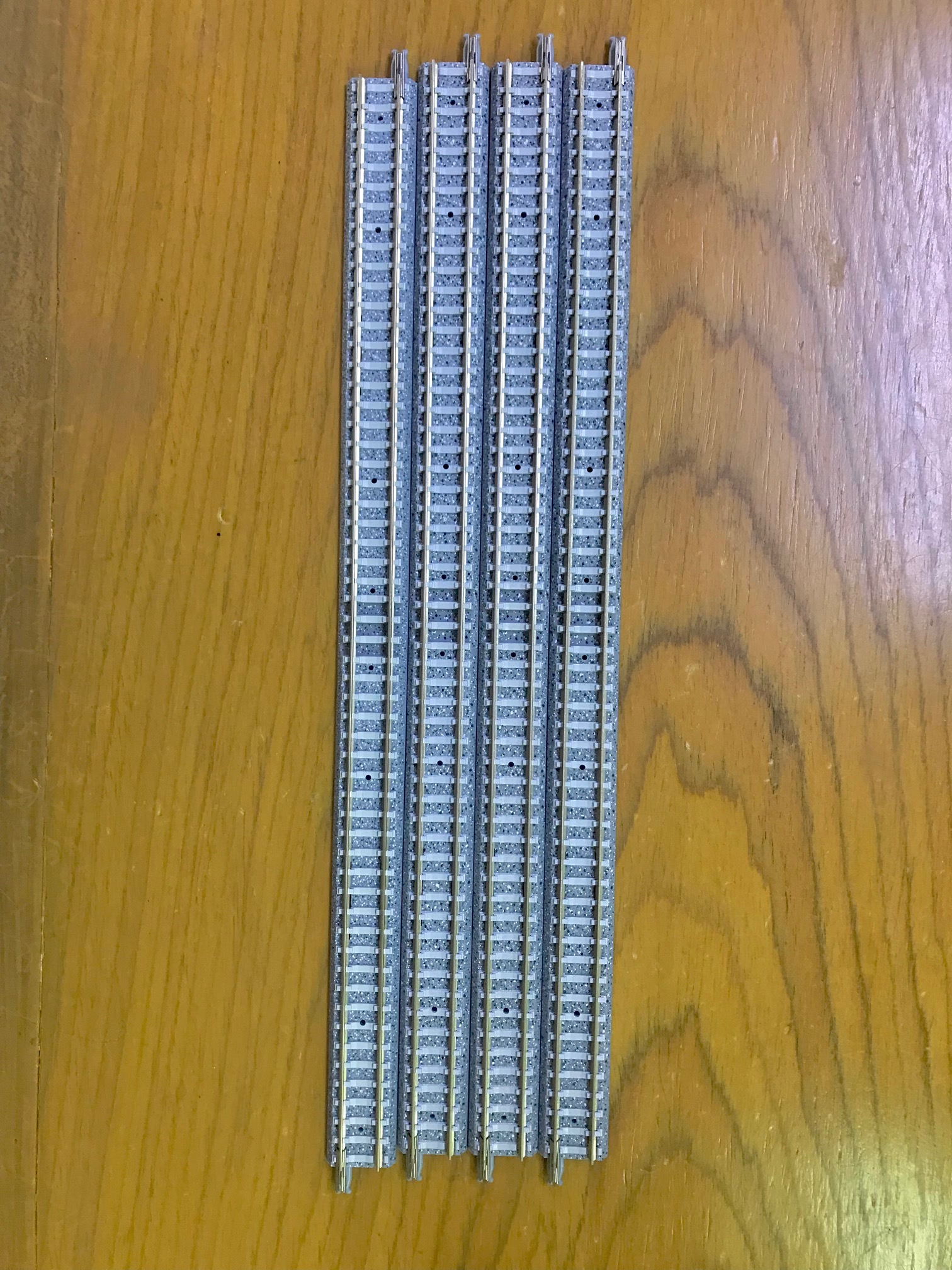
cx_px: 476
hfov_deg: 49.7
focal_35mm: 28
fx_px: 1027
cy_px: 635
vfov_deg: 63.4
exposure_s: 1/33
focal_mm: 3.99
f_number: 1.8
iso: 40
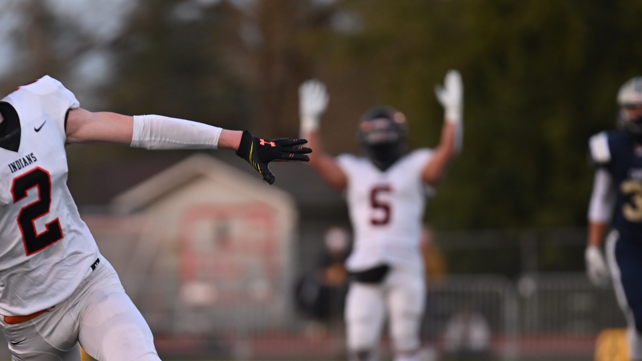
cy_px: 232
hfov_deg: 4.9
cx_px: 161
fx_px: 7507
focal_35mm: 441
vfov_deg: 2.8
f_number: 2.8
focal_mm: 240
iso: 1600
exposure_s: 1/1250
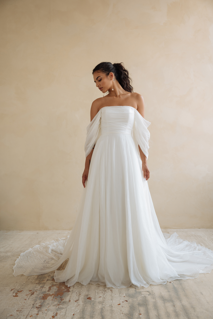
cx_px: 106
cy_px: 160
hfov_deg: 36.8
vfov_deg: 53.2
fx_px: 320
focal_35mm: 36
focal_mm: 36
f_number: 3.2
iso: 200
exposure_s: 1/320
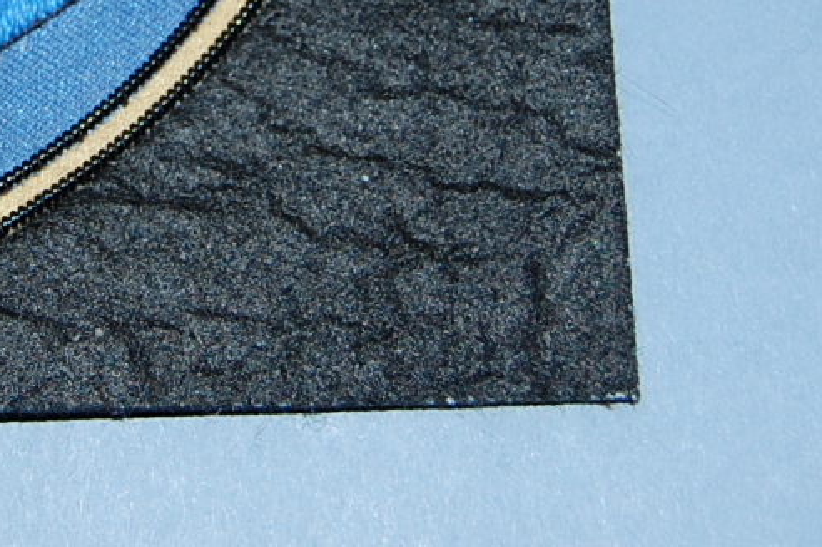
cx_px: -30
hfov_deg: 13.0
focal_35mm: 156
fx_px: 3558
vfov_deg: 8.6
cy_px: -222
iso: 200
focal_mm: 34
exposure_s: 1/125
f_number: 5.6
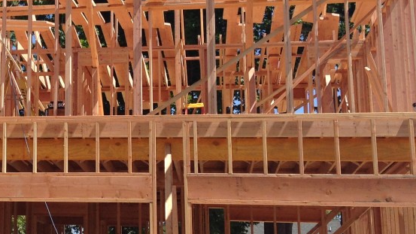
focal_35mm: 91
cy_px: 81
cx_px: -44
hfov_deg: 22.1
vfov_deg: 13.3
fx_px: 1004
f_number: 2.4
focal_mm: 4.12
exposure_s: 1/1232
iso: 50
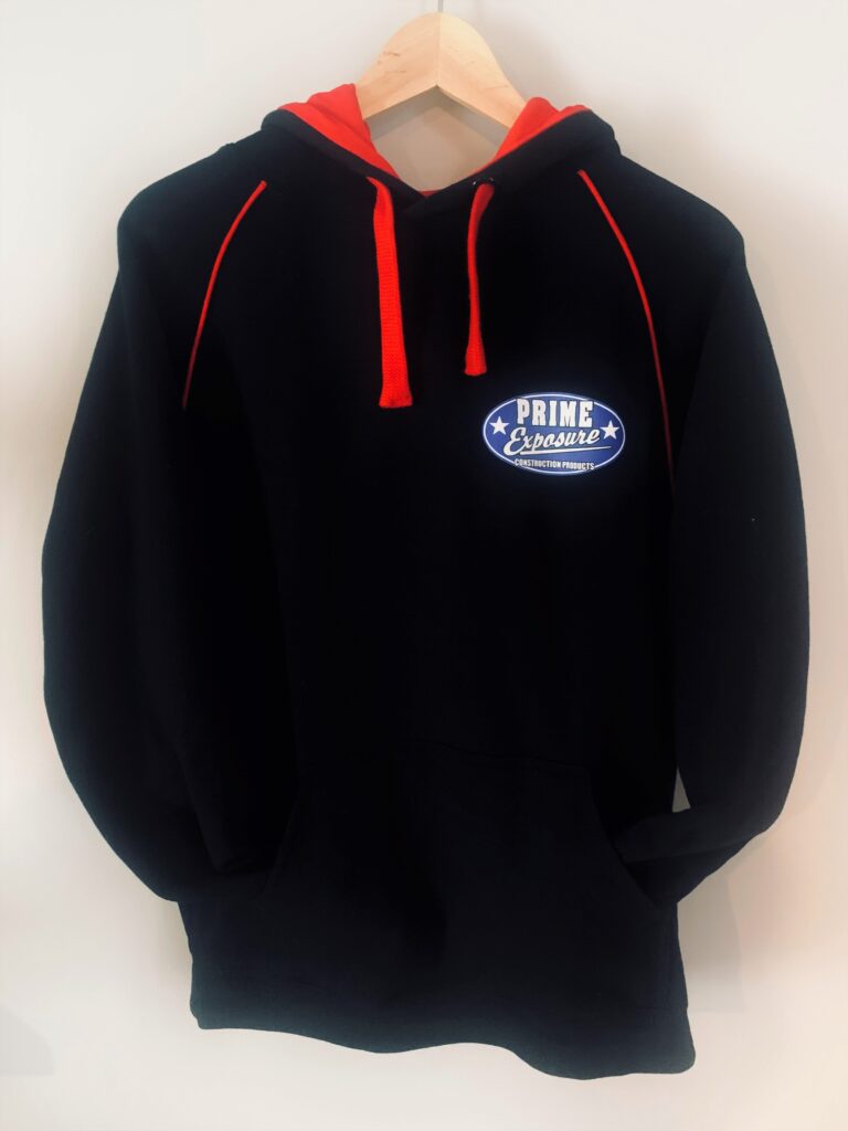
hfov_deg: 53.1
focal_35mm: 26
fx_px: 849
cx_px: 424
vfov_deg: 67.3
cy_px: 566
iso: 640
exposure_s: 1/20
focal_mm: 4.25
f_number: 1.8
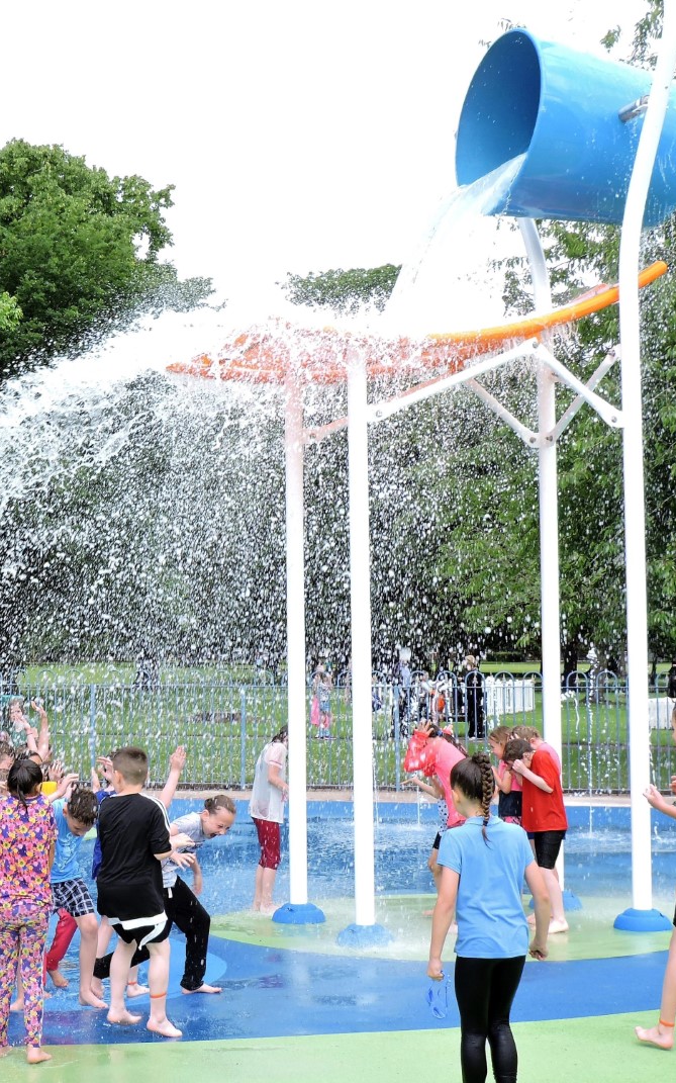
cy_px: 545
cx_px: 113
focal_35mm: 57
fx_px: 1681
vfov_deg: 35.7
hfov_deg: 22.4
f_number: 3.3
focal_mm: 7.1
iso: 100
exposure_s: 1/320
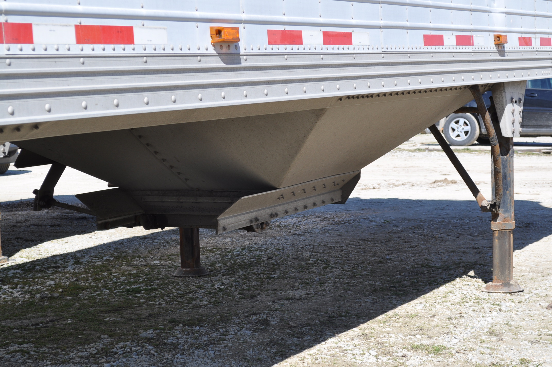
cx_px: 276
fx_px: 1263
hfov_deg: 24.6
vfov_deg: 16.5
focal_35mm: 82
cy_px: 184
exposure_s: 1/250
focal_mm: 55
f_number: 8
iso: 200
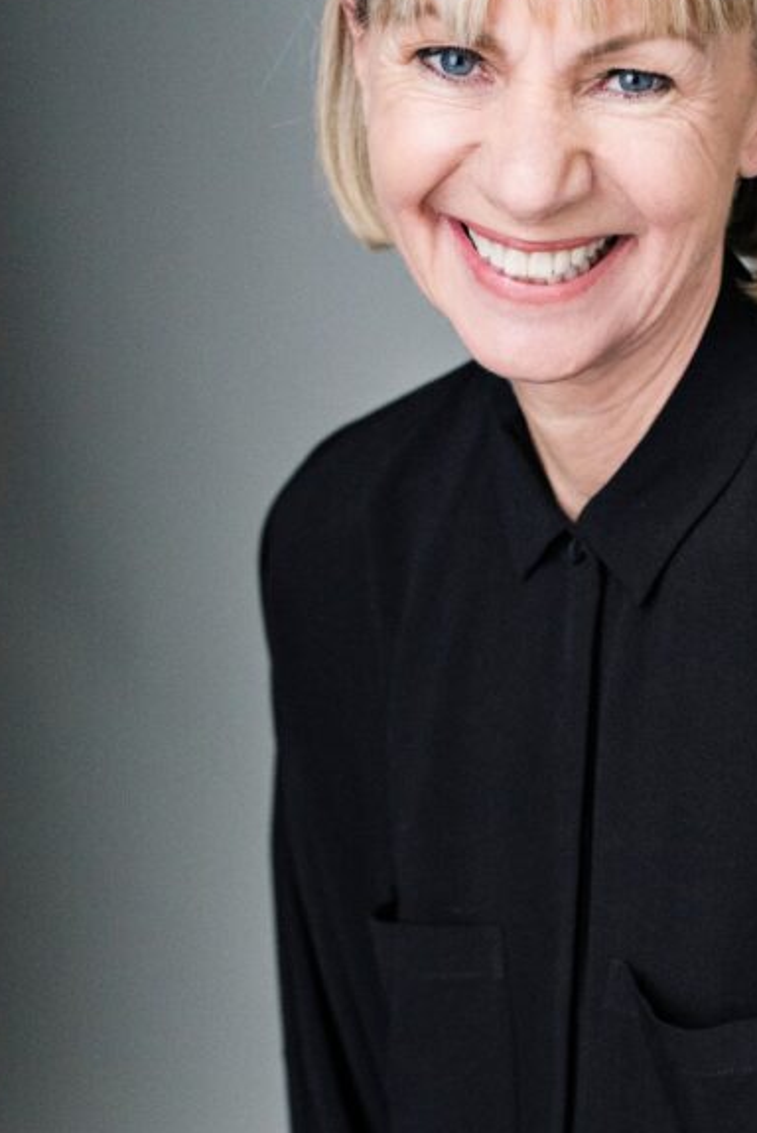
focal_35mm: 89
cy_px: 759
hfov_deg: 15.2
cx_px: 651
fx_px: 2804
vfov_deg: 22.8
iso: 3200
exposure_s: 1/250
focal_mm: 50
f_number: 3.5
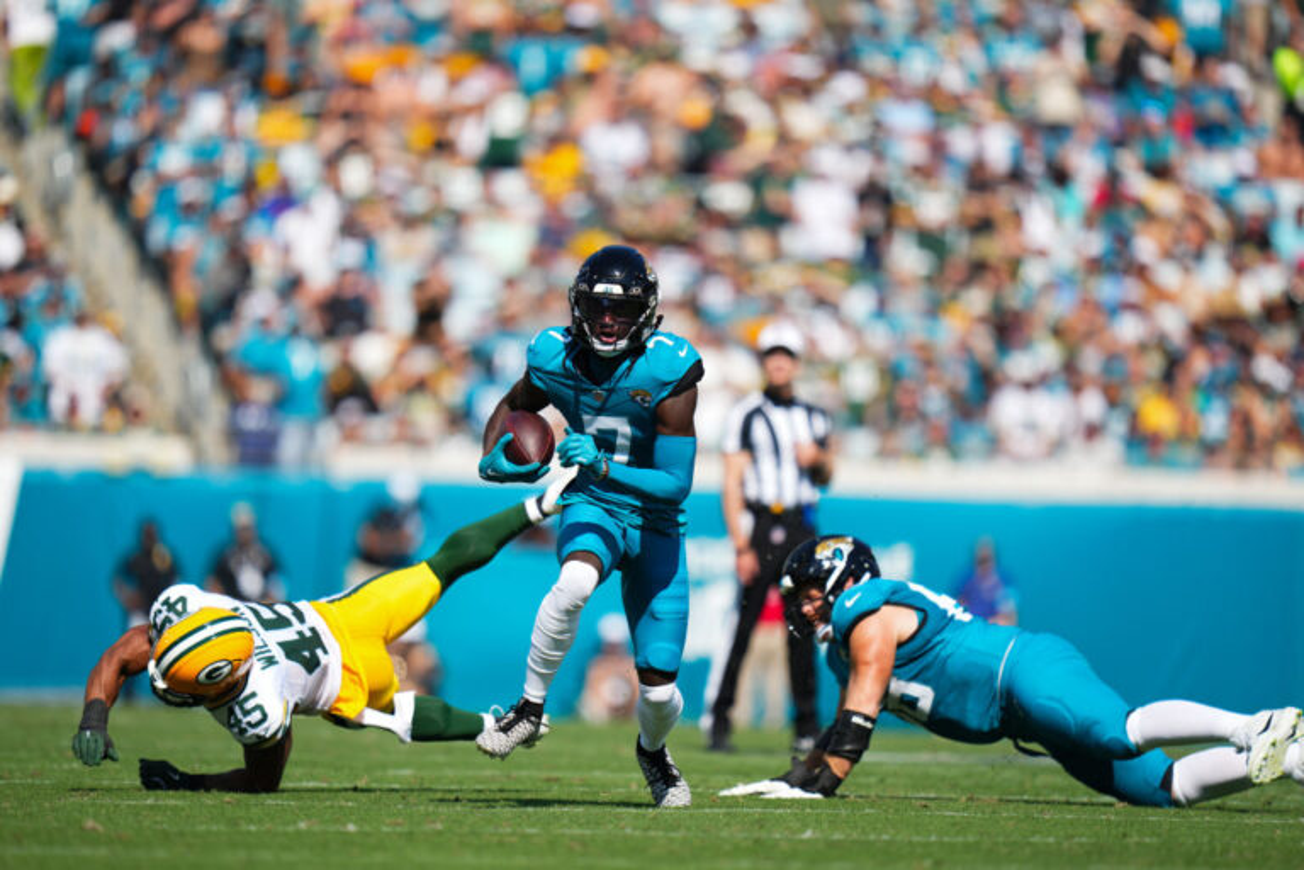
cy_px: 435
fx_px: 14488
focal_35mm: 400
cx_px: 652
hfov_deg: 5.2
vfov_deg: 3.4
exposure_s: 1/2500
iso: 160
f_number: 2.8
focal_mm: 400
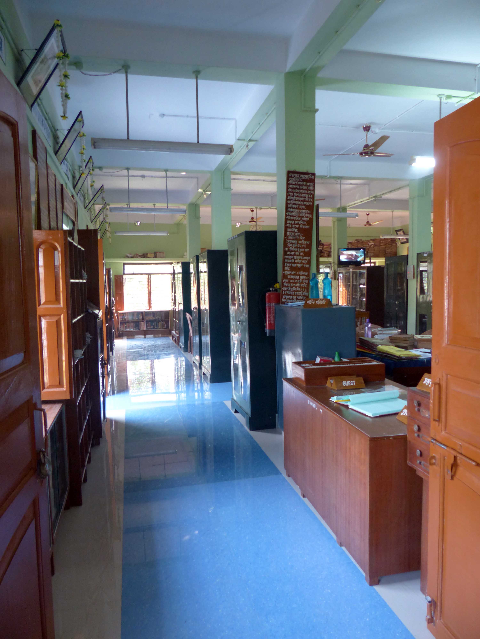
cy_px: 320
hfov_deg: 54.9
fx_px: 462
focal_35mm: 25
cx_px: 240
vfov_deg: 69.4
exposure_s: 1/25
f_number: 2.8
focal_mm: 4.5
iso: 200
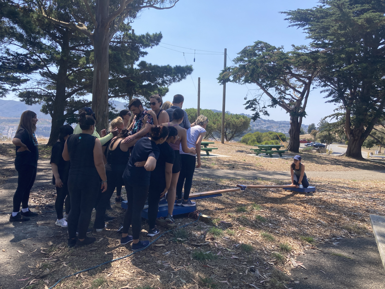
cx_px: 192
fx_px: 311
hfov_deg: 63.4
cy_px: 144
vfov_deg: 49.7
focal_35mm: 28
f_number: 1.8
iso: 20
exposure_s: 1/1215
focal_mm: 3.99
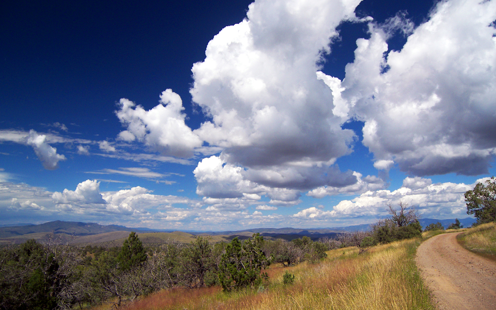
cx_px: 243
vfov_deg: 47.6
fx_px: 351
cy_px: 152
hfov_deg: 70.4
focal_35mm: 26
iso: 50
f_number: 2.8
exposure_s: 1/800
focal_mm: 5
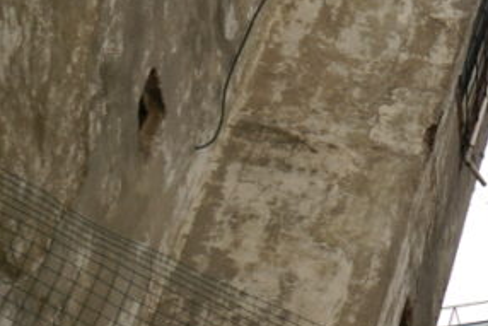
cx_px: 1172
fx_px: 1749
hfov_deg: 12.5
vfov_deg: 10.4
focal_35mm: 129
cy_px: 430
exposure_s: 1/250
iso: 100
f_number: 8
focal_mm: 24
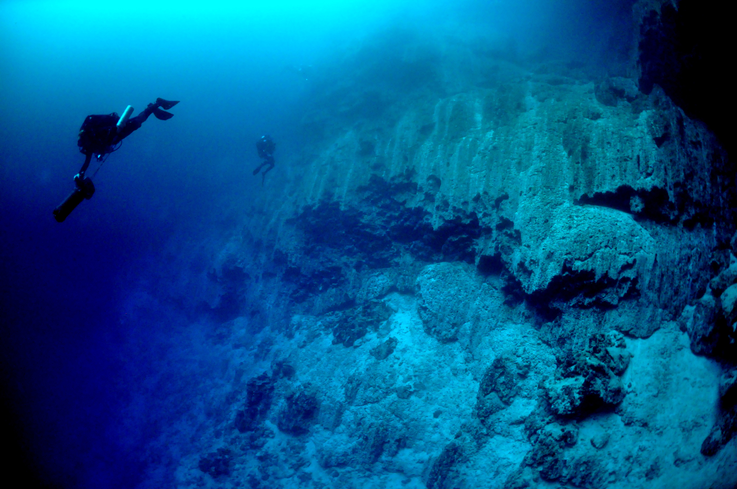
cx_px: 368
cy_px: 244
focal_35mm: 16
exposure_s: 1/250
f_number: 2.8
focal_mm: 10.5
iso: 2500
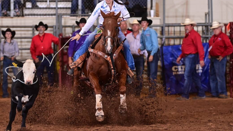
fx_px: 2756
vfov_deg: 2.7
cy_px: 58
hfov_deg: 4.8
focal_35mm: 446
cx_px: 104
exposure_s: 1/250
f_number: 4
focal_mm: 240
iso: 1000
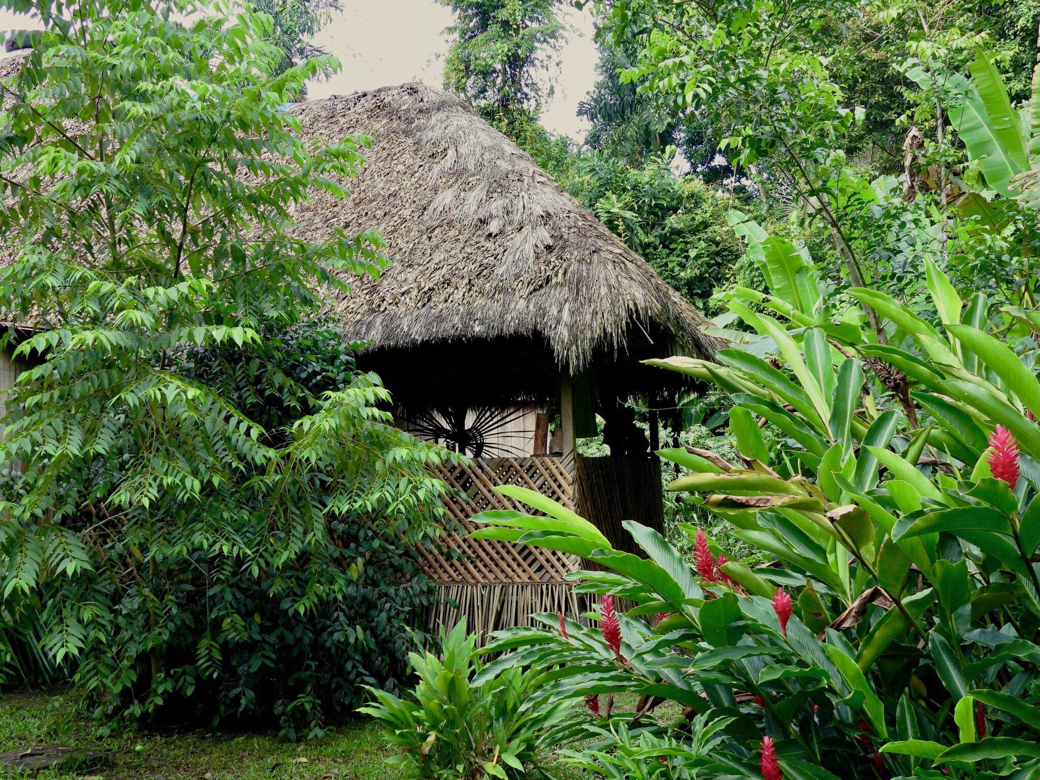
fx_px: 1202
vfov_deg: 36.0
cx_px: 520
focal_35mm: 40
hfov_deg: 46.8
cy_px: 390
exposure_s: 1/80
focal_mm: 7.1
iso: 100
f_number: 3.2
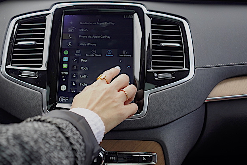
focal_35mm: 45
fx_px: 309
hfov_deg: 43.5
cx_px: 106
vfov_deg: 29.9
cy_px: 80
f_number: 4
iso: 320
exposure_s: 1/200
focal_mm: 35
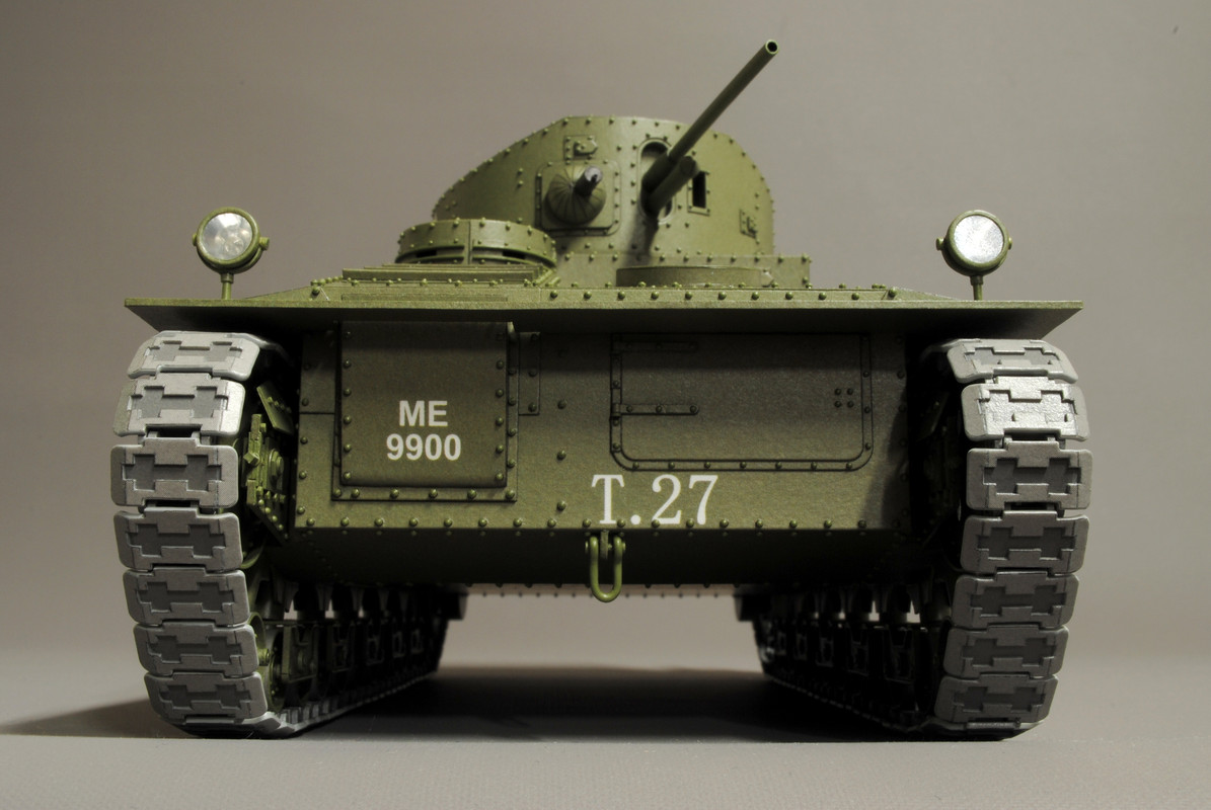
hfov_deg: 49.5
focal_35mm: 39
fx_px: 1314
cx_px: 606
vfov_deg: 34.3
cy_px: 405
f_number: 20
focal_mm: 26
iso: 100
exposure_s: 5
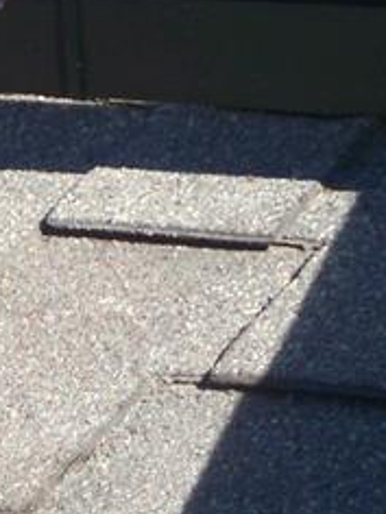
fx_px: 6066
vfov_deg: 4.9
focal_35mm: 408
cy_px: 196
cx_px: -290
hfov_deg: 3.6
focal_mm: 15.4
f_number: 4.3
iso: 50
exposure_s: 1/200
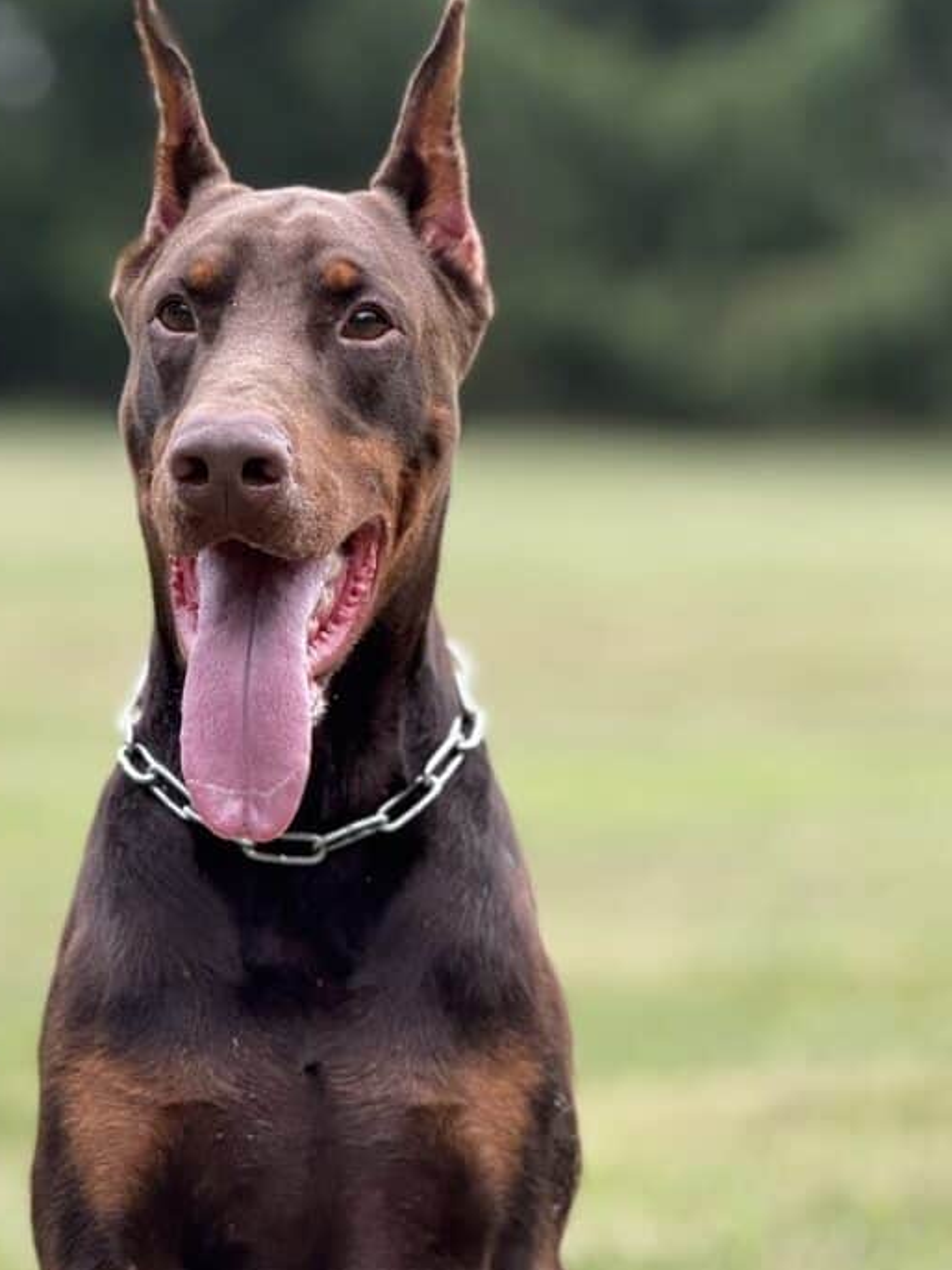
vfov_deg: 11.8
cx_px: 346
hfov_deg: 8.8
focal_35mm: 168
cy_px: 691
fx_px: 6164
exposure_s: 1/175
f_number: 2.8
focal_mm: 15.66
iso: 64
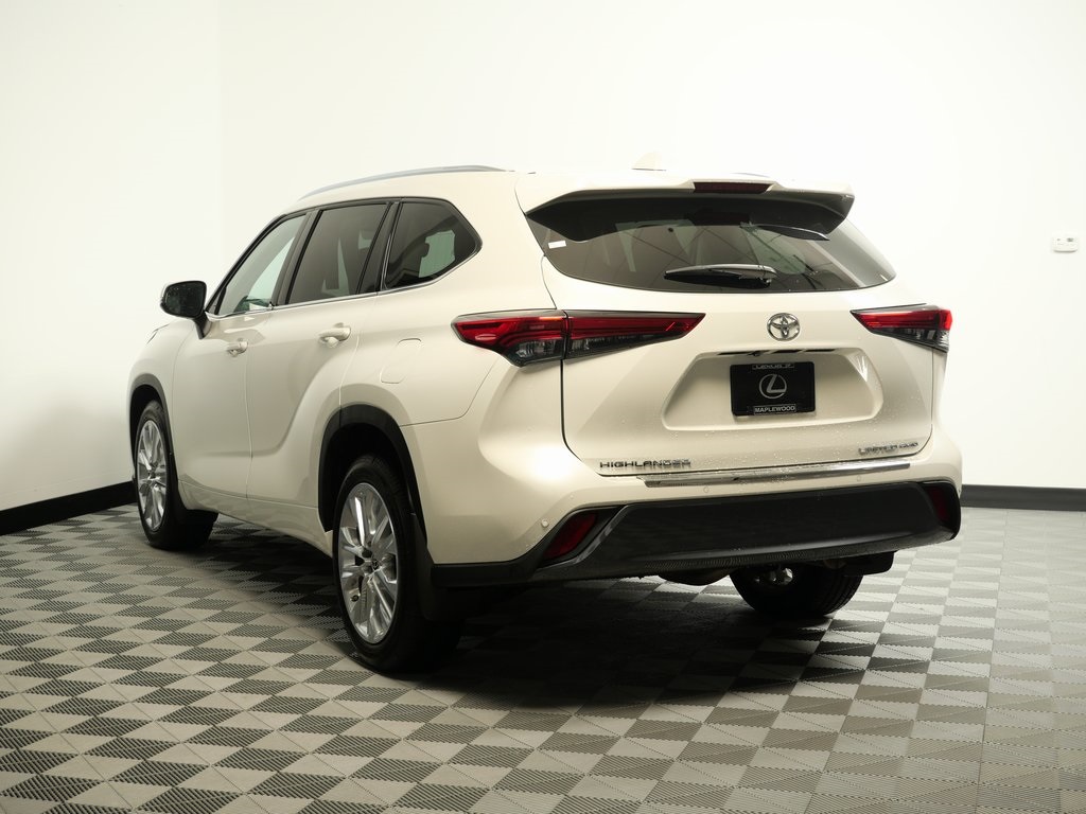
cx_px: 543
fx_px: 1443
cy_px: 407
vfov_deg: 31.5
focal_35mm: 46
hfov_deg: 41.2
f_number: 5
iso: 250
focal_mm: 23
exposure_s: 1/200
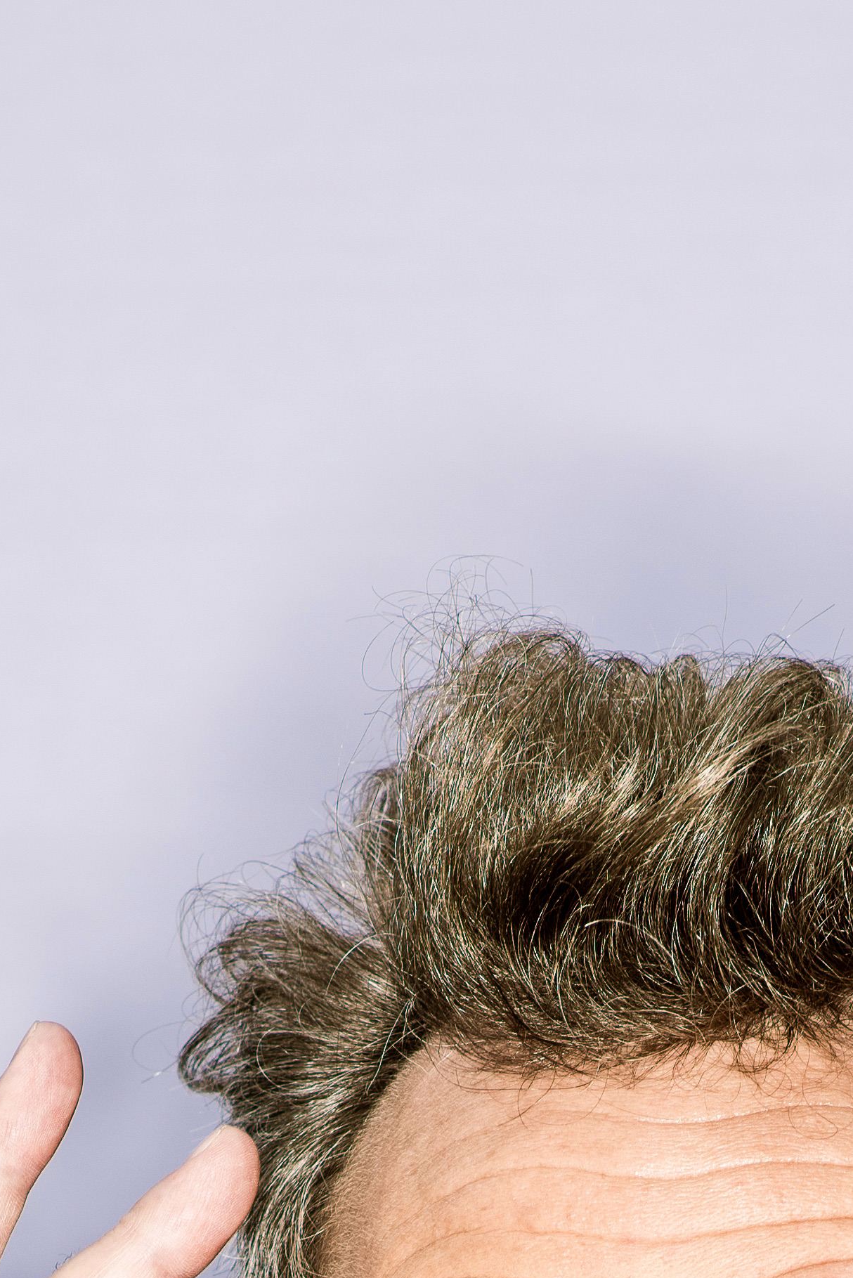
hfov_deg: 4.0
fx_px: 12216
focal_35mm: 344
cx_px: 748
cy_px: 2563
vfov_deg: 5.8
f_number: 6.3
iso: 100
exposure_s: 1/200
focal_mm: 85
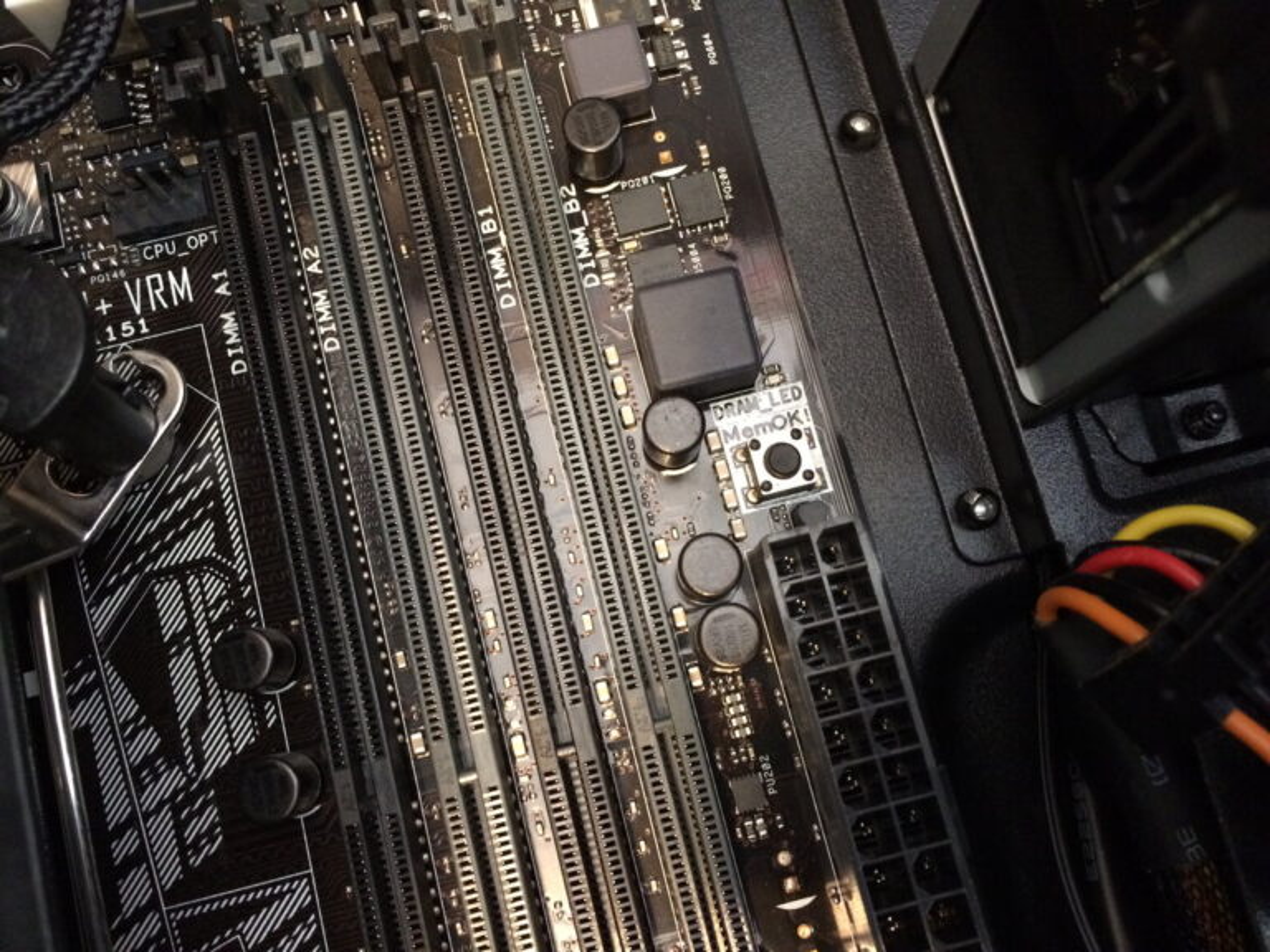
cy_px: 476
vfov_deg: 48.2
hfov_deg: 61.7
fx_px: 1064
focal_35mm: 29
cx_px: 635
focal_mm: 4.15
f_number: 2.2
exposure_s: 1/15
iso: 320
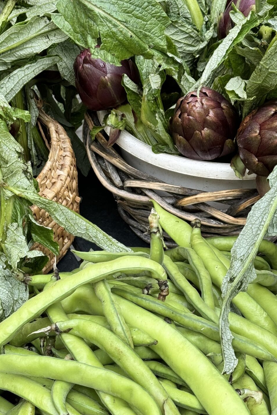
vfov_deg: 28.1
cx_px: 153
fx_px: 831
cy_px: 217
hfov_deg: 18.9
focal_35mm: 72
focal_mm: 6.86
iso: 64
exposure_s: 1/658
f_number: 1.78
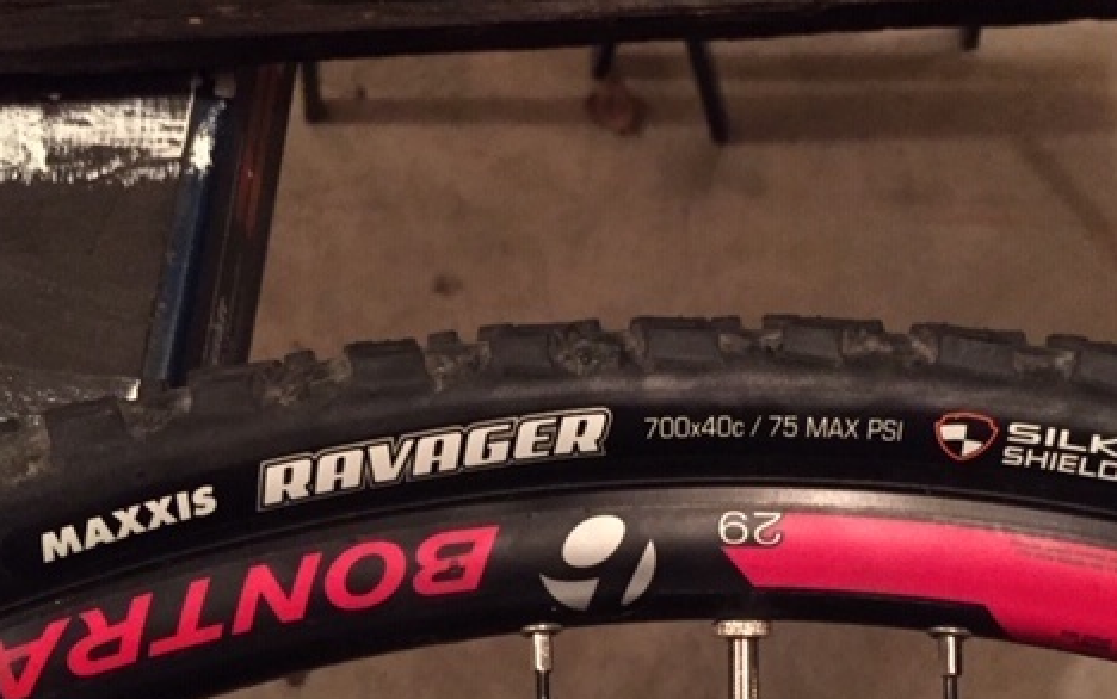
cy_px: 444
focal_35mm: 42
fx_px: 1279
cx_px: 635
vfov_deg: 30.4
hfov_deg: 47.0
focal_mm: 4.15
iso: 800
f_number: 2.2
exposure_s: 1/15
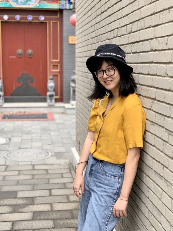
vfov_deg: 36.8
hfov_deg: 28.0
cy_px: 116
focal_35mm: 52
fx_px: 347
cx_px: 86
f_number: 2.4
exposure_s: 1/205
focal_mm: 6
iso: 16
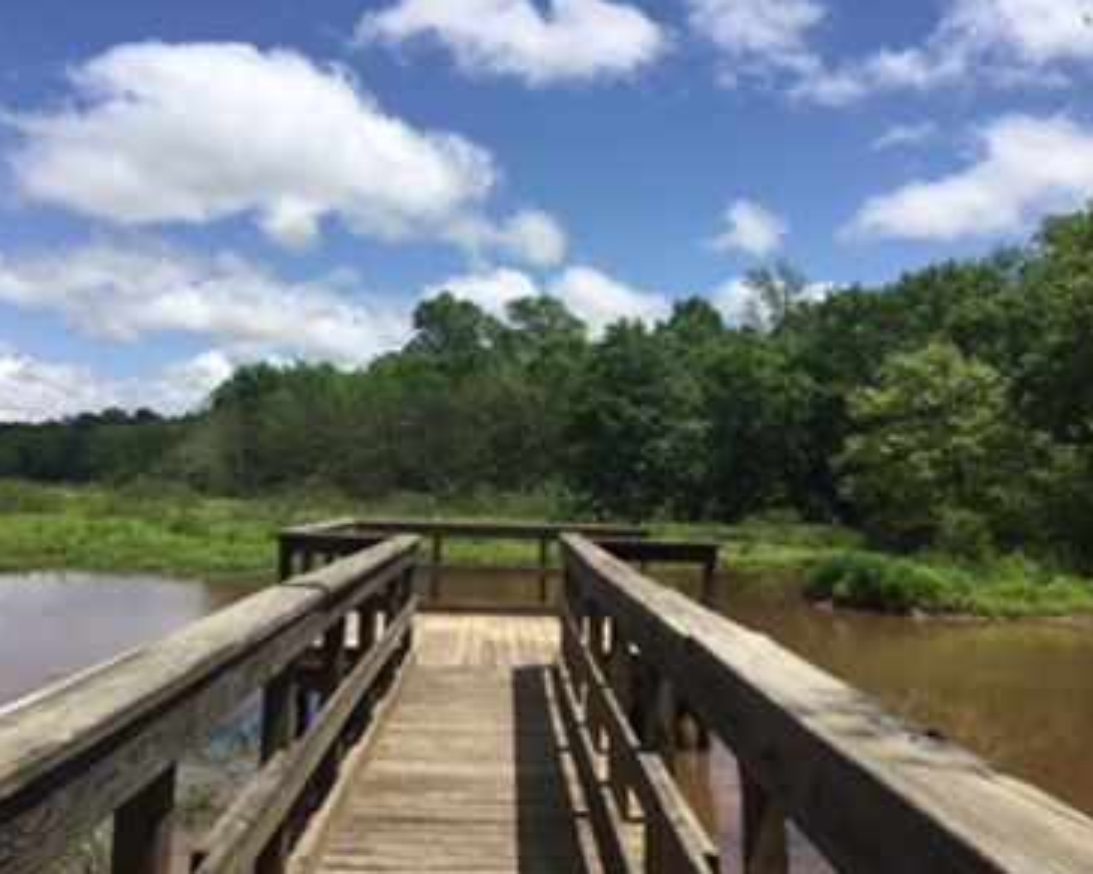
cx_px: 521
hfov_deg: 57.2
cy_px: 443
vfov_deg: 47.1
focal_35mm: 31
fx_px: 1003
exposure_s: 1/2475
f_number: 2.2
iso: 32
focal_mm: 4.15
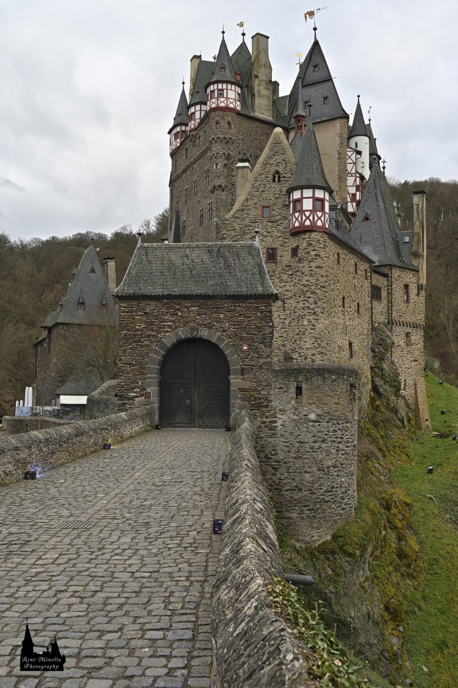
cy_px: 344
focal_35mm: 35
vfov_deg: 54.5
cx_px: 229
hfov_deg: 37.8
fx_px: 669
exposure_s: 1/125
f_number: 5.6
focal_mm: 35
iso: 200
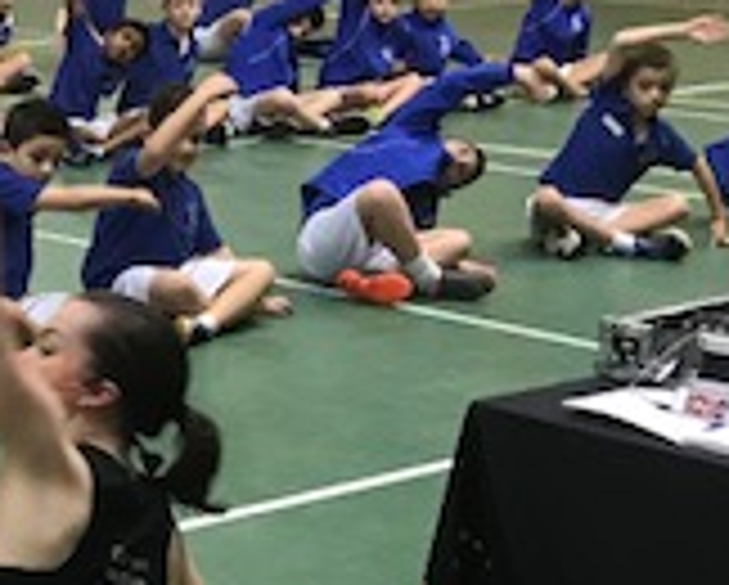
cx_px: -410
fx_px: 2333
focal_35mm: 108
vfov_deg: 14.2
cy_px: 504
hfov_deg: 16.1
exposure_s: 1/17
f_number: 1.8
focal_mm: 3.99
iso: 50
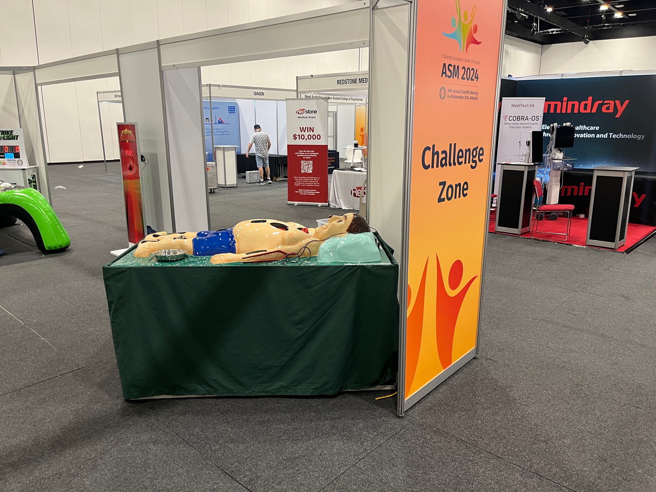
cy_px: 246
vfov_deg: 53.1
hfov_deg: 67.3
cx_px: 328
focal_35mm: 26
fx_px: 493
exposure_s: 1/50
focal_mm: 5.1
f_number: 1.6
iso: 100
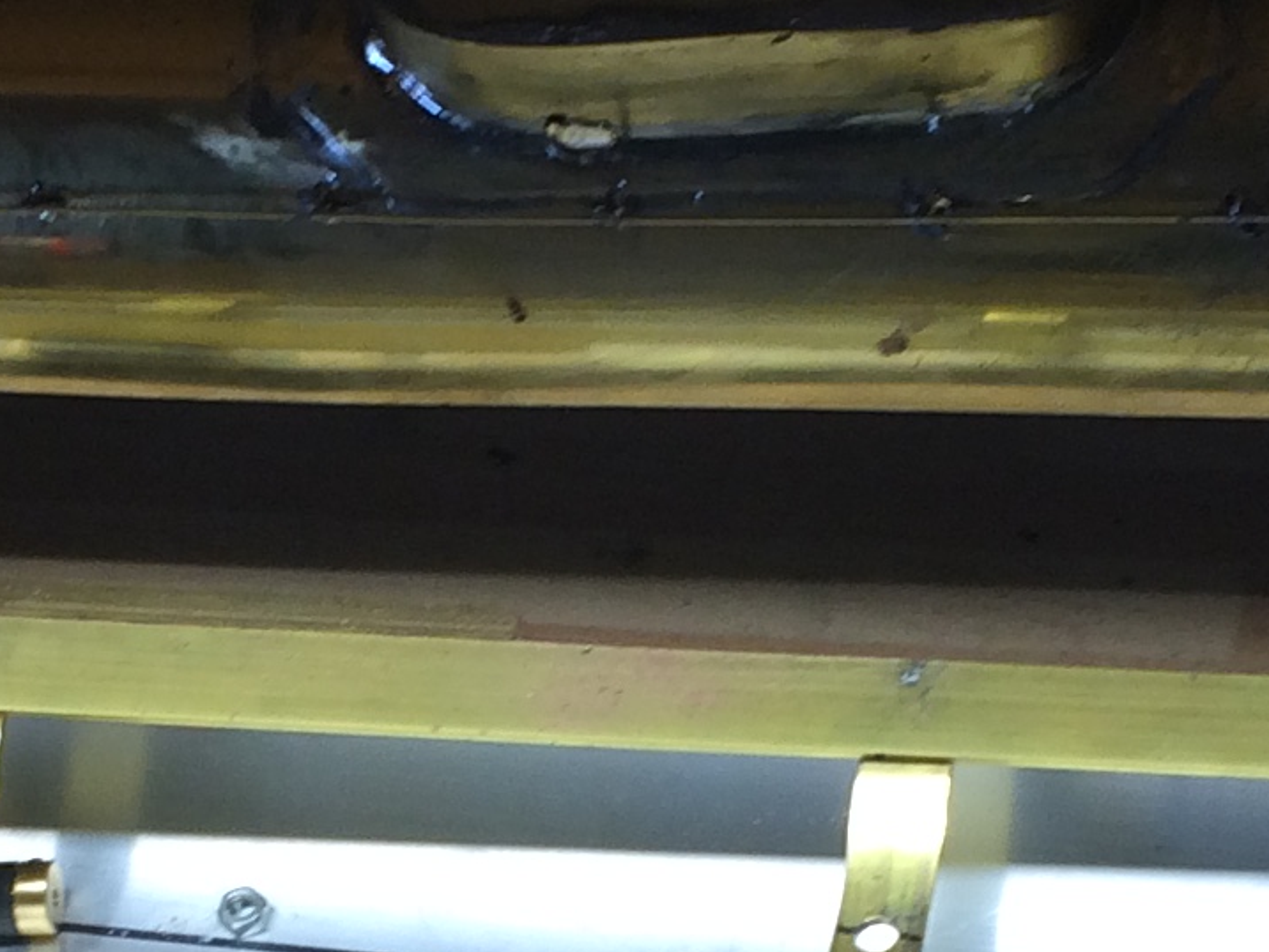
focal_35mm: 132
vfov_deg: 11.1
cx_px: 573
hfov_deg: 14.9
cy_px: 948
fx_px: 4840
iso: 40
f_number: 2.2
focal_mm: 4.15
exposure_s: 1/100
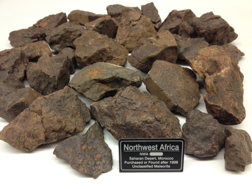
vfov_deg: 40.7
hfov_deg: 52.6
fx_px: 255
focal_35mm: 35
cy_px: 94
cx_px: 126
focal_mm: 4.28
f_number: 2.4
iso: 80
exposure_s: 1/20
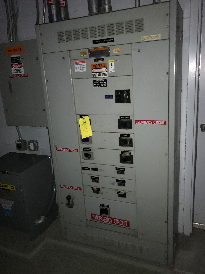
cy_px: 139
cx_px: 102
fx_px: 229
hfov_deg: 48.2
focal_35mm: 29
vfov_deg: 61.7
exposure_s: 1/16
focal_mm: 3.99
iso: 40
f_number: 1.8
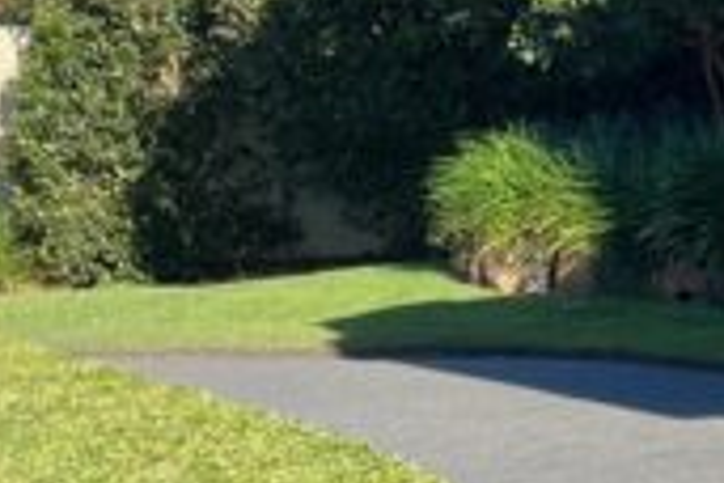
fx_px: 3258
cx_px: 1520
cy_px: 792
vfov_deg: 8.2
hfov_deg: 11.3
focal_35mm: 162
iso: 50
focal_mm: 5.1
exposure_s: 1/1151
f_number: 1.6
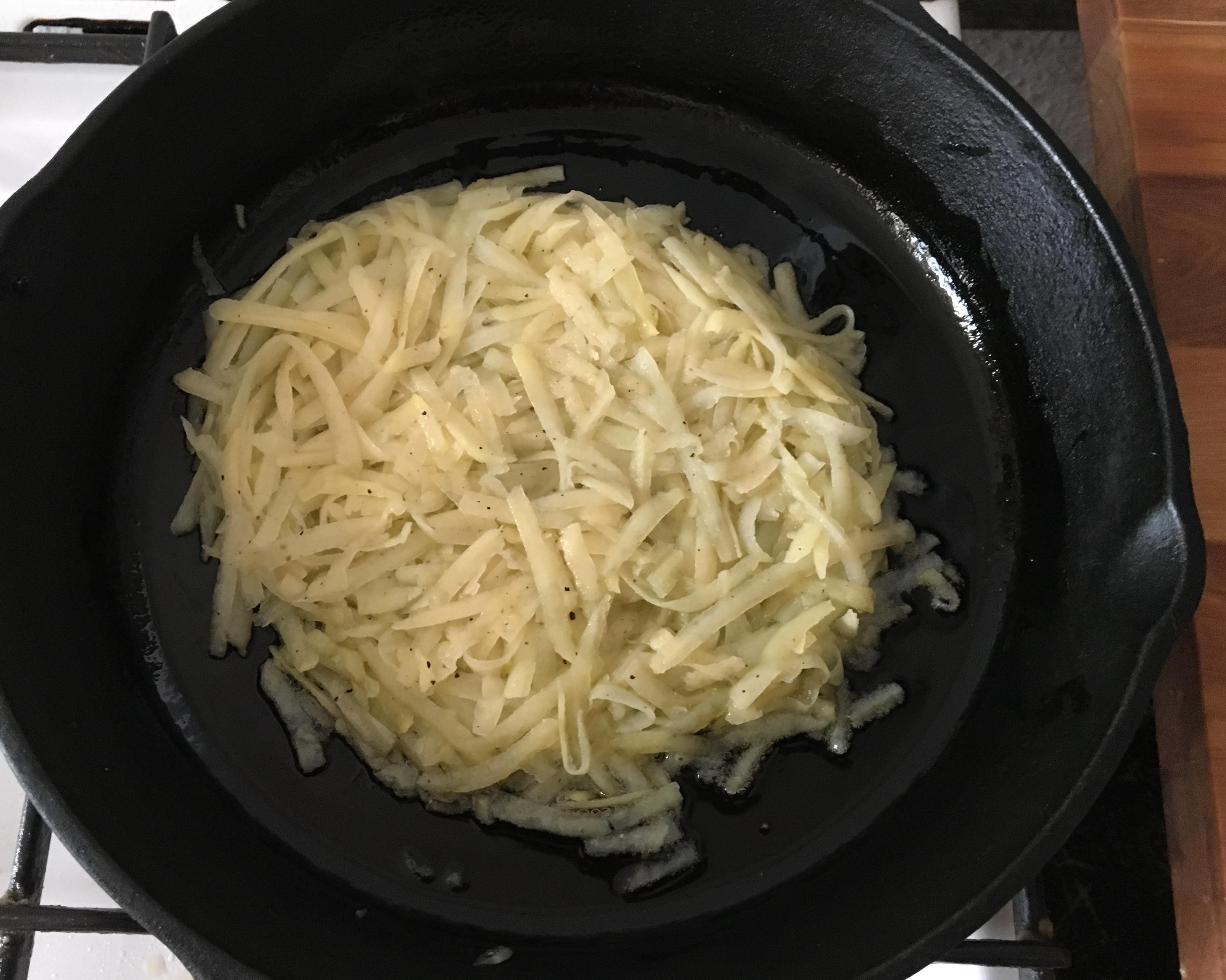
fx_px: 1125
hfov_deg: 57.1
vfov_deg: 47.1
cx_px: 573
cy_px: 498
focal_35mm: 31
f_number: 2.2
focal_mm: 4.15
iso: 200
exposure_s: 1/17
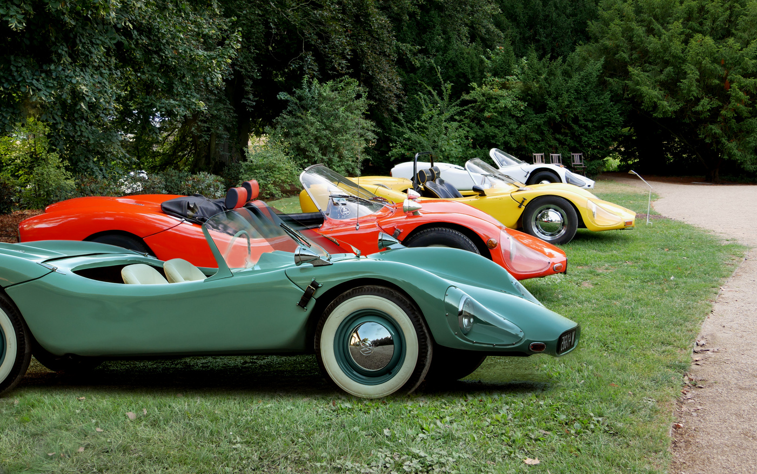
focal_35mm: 37
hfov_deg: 52.7
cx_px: 385
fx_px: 763
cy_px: 189
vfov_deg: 34.3
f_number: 3.7
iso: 200
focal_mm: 17
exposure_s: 1/125
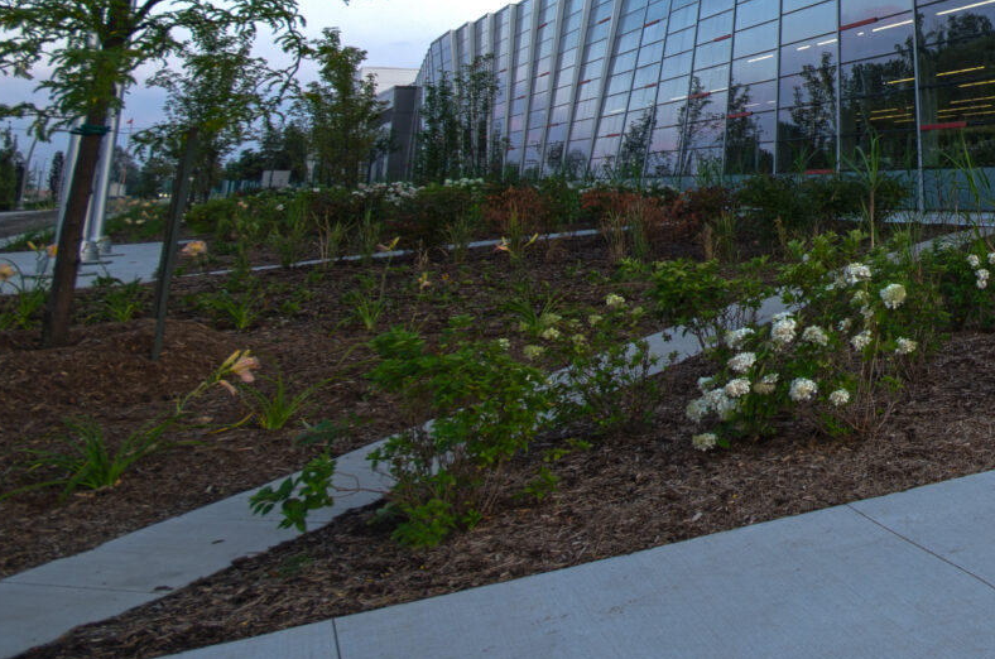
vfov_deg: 31.0
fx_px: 1076
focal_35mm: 39
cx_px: 1197
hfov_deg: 37.4
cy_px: -34
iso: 1400
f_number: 6.3
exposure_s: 1/30
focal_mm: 10
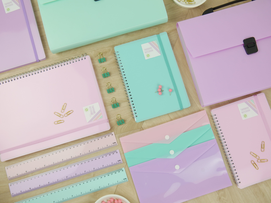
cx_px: 136
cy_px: 102
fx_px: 282
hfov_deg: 51.3
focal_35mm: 36
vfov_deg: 39.7
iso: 200
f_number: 4.5
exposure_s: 1/125
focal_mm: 18
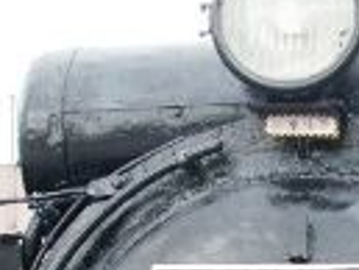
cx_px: 328
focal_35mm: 132
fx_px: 1370
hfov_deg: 14.8
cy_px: 406
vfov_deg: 10.8
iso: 400
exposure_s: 1/250
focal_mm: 6.7
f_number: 3.5
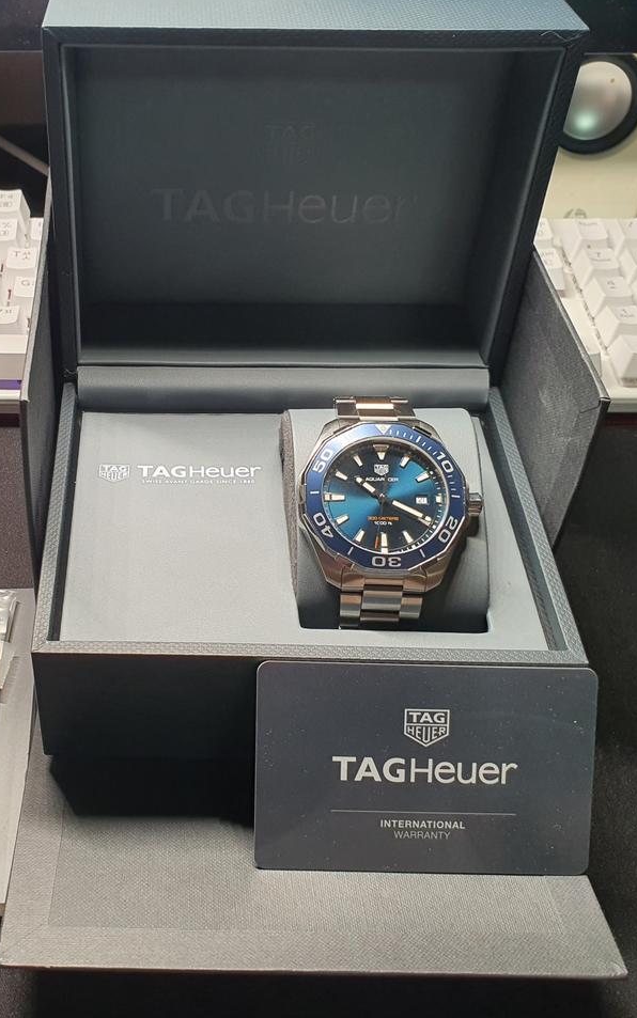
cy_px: 506
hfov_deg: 33.6
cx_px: 144
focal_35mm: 37
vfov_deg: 52.7
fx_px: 1027
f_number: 2.4
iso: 125
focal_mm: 4.3
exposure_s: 1/120
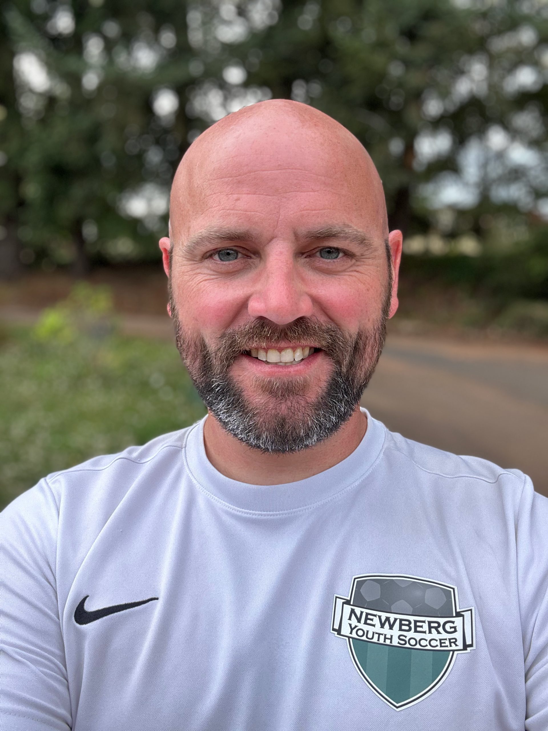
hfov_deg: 46.8
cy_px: 366
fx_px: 633
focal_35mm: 30
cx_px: 274
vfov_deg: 60.0
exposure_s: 1/241
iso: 25
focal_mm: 2.69
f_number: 1.9
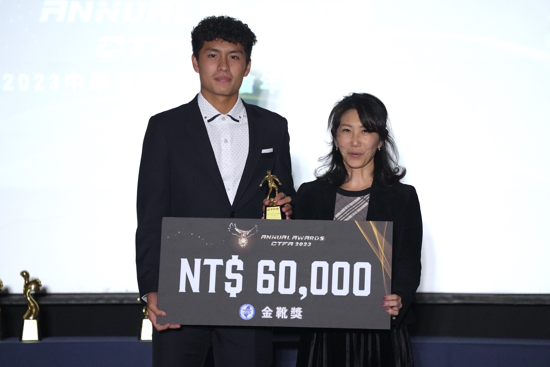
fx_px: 2673
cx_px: 275
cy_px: 184
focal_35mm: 175
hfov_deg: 11.7
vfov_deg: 7.8
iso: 5000
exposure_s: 1/800
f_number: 2.8
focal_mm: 175
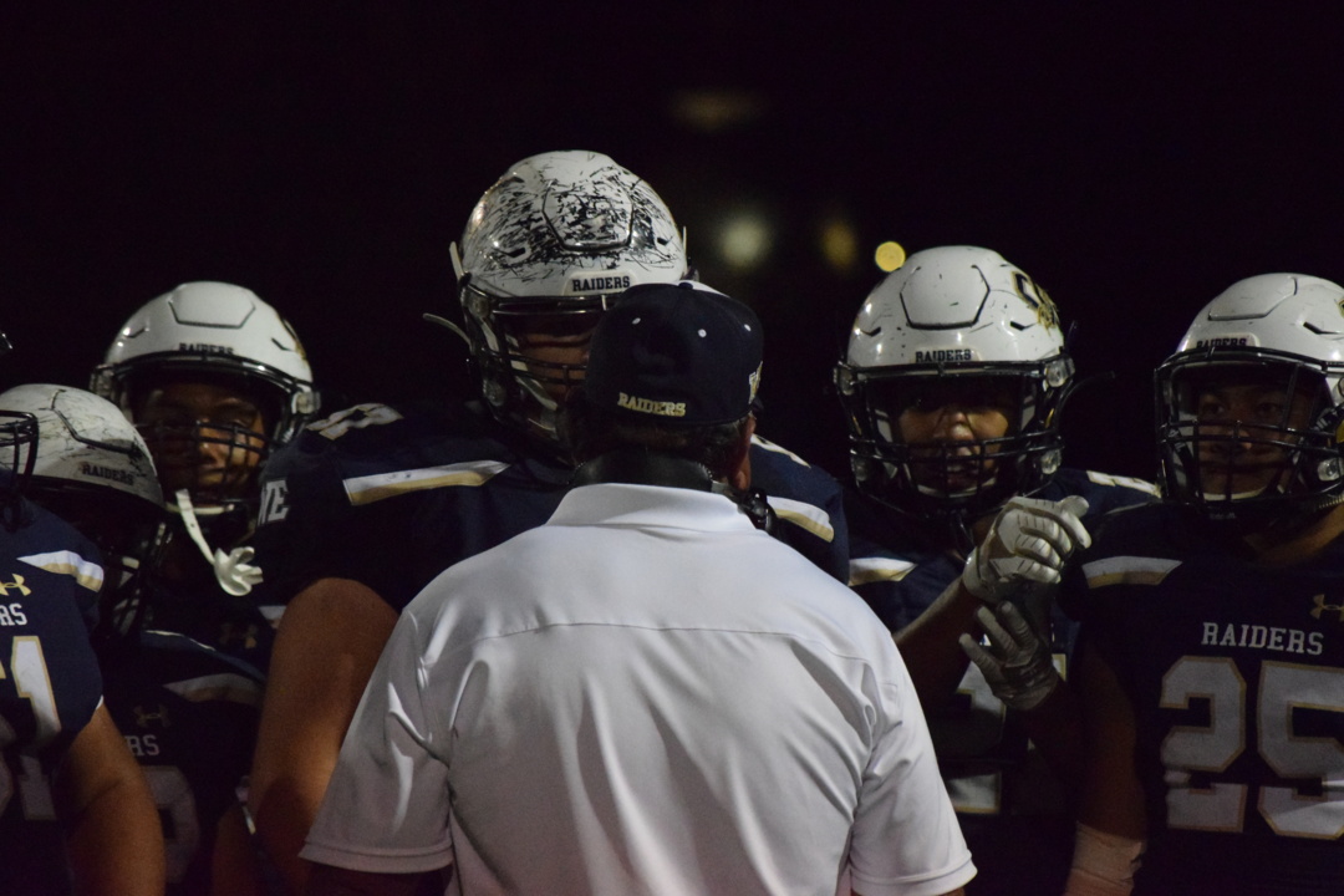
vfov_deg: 4.6
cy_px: 448
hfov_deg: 6.9
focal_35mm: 300
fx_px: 11199
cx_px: 672
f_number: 5.6
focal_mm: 200
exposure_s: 1/1600
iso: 12800
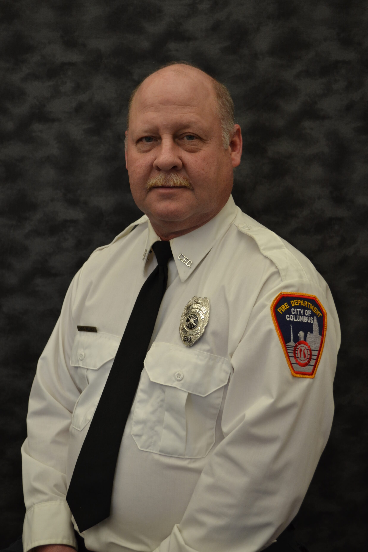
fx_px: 805
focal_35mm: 52
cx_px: 184
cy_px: 276
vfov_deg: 37.8
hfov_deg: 25.8
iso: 400
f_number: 5
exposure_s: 1/50
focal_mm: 35
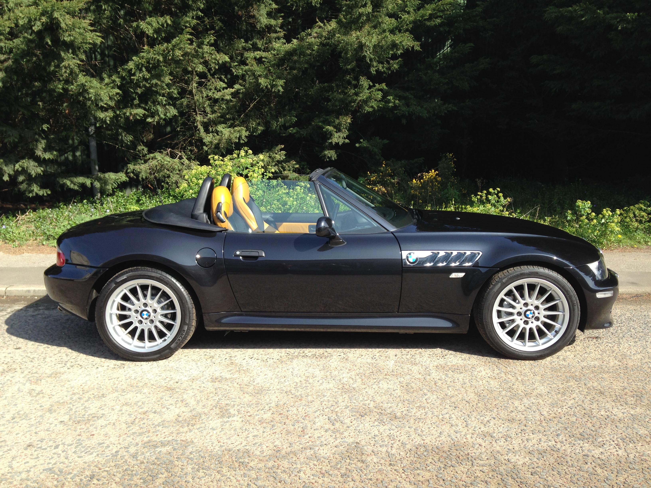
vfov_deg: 42.9
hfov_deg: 55.4
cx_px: 326
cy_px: 244
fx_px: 621
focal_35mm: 33
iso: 50
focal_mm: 4.12
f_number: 2.4
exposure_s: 1/531
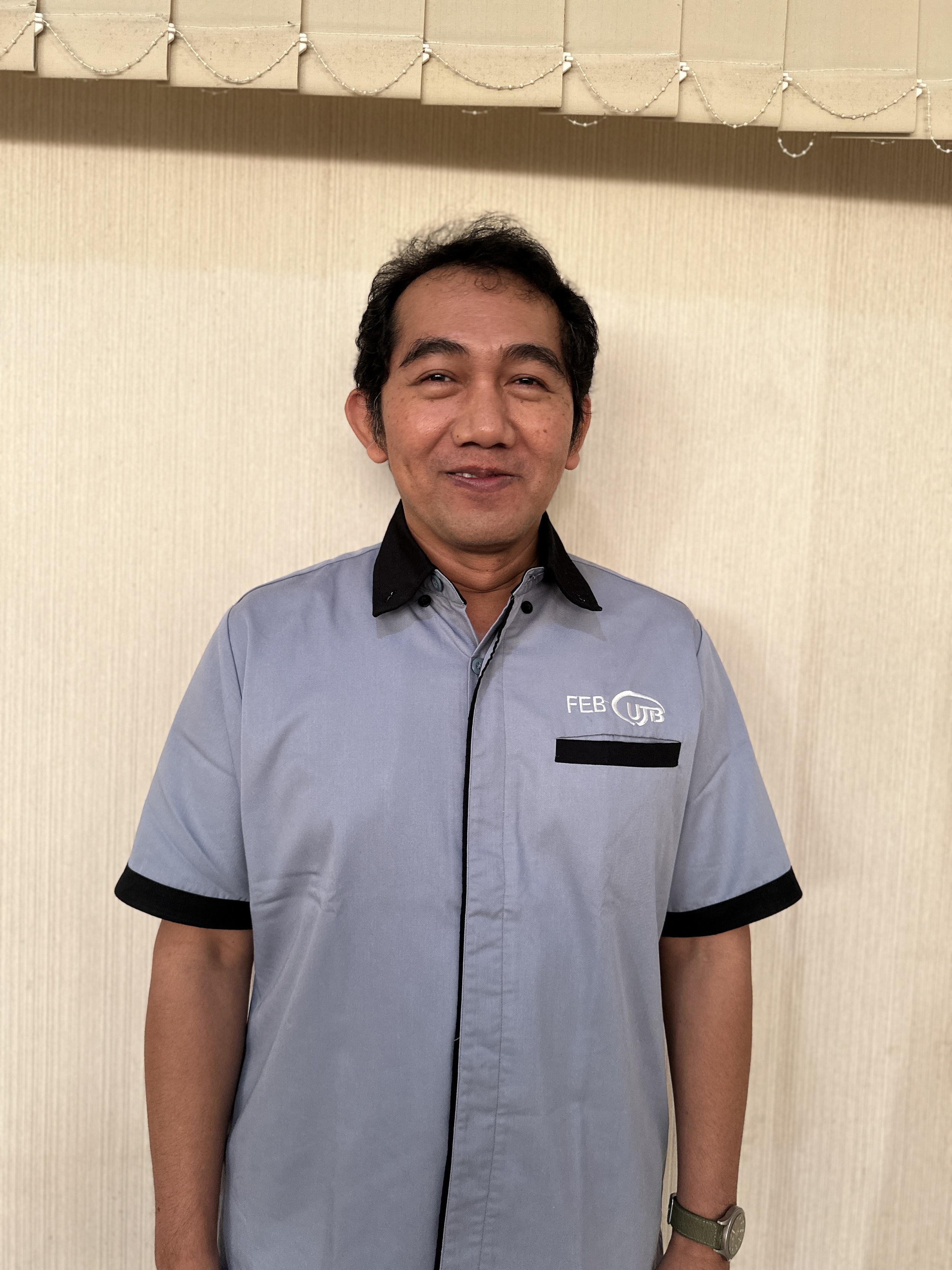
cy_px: 635
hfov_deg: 56.8
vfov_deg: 71.6
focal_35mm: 24
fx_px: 880
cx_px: 476
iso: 200
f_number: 1.78
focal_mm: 6.86
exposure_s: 1/100
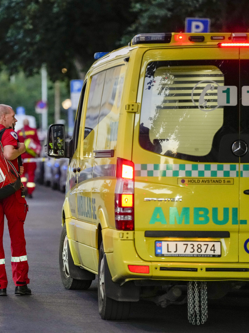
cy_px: 167
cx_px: 95
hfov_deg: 6.3
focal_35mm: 236
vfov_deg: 8.4
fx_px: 2263
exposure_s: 1/400
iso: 3200
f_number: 2.8
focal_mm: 163
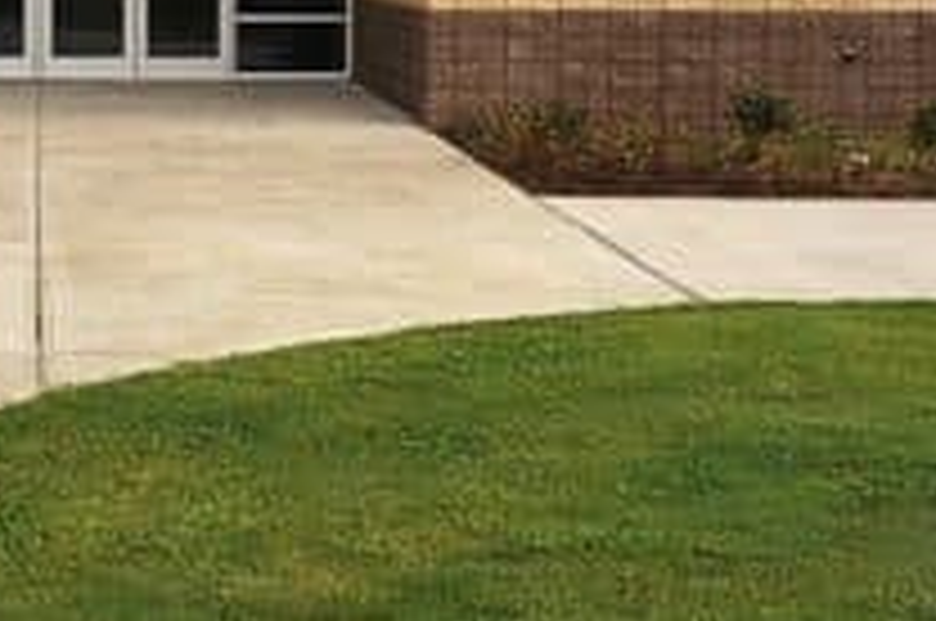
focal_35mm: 69
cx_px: 4
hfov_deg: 27.6
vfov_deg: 18.7
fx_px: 1791
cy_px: -97
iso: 100
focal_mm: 14
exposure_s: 1/80
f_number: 8
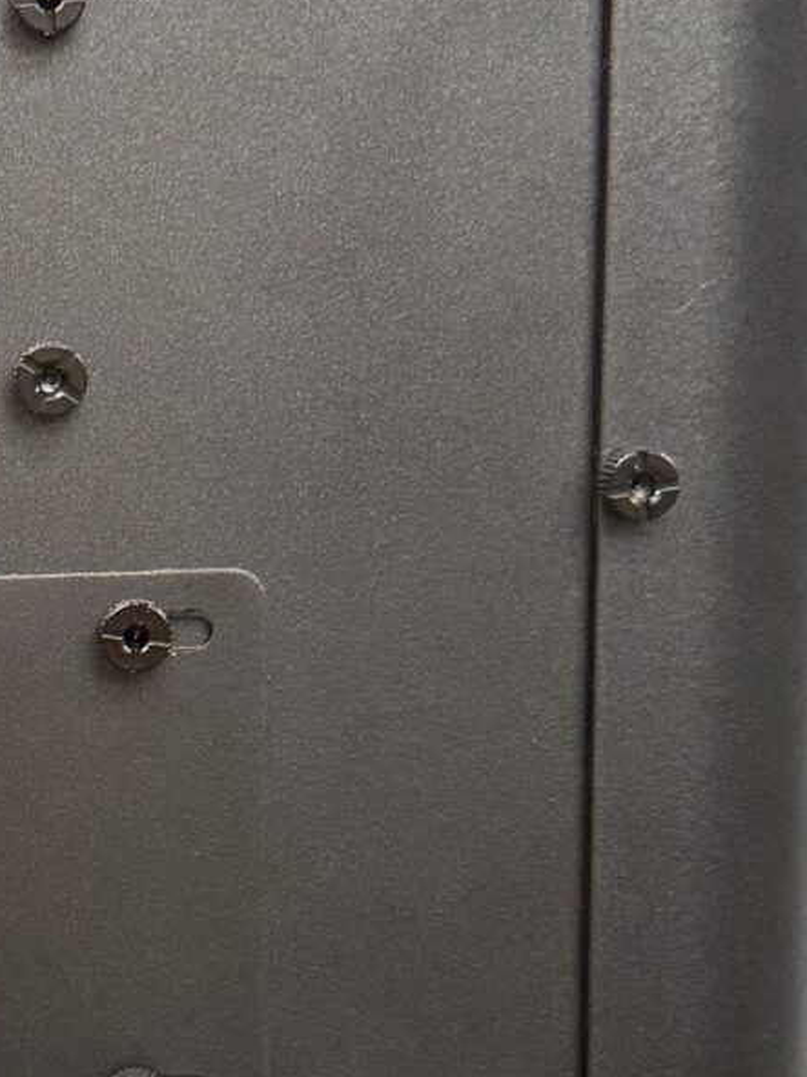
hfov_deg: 13.8
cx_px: -199
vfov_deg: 18.7
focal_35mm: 104
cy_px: 891
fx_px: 3234
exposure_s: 1/120
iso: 160
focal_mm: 6.76
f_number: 1.78
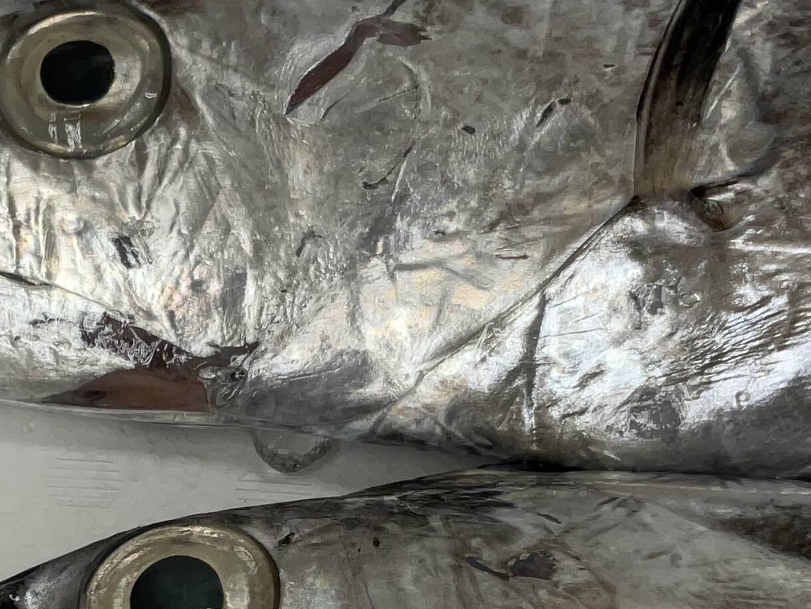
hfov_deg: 20.3
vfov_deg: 15.2
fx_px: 2250
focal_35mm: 96
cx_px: 234
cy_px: 578
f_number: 1.8
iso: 25
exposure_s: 1/120
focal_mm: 3
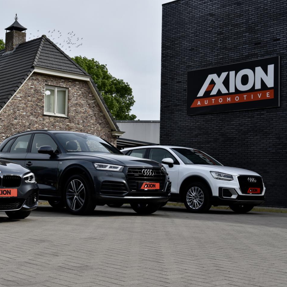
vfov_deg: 29.1
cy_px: 143
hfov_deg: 28.8
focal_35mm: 59
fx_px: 553
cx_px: 85
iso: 200
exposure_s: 1/320
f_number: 9
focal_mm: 46
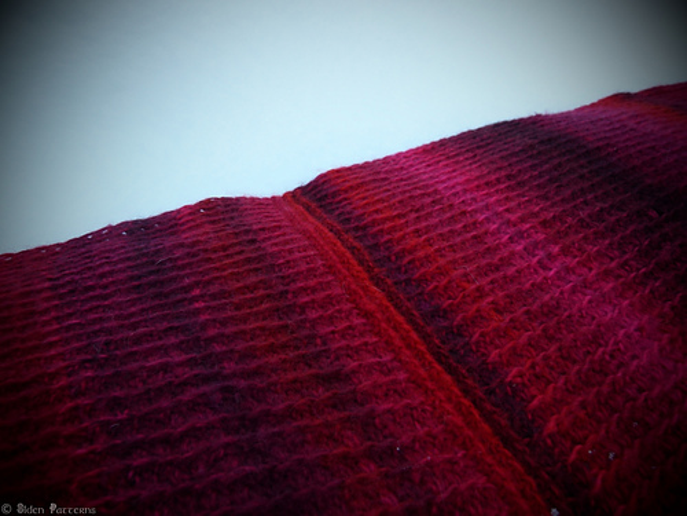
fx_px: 496
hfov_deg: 69.4
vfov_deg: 54.9
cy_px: 258
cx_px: 344
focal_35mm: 25
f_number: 2.8
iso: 100
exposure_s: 1/80
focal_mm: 4.5
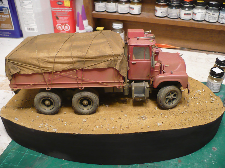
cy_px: 84
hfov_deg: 50.1
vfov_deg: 38.7
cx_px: 112
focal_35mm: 37
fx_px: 240
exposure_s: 1/10
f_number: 2.8
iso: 200
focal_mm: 6.1
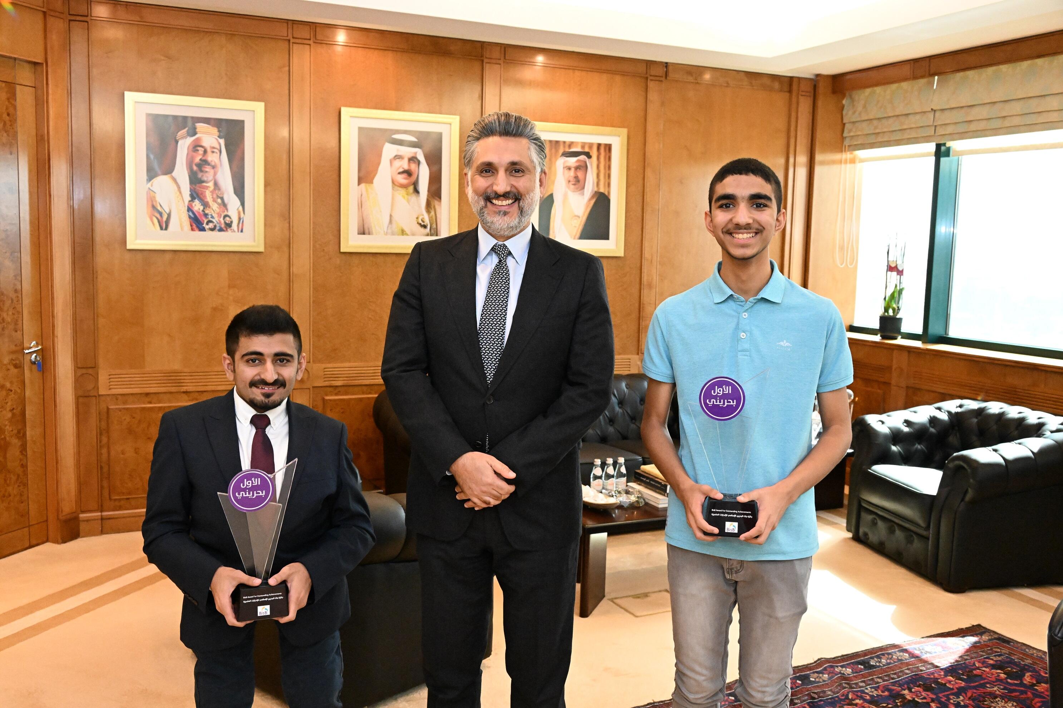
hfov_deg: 55.8
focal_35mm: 34
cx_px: 532
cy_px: 354
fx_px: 1004
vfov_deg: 38.9
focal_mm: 34
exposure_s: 1/200
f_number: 6.3
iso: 10000
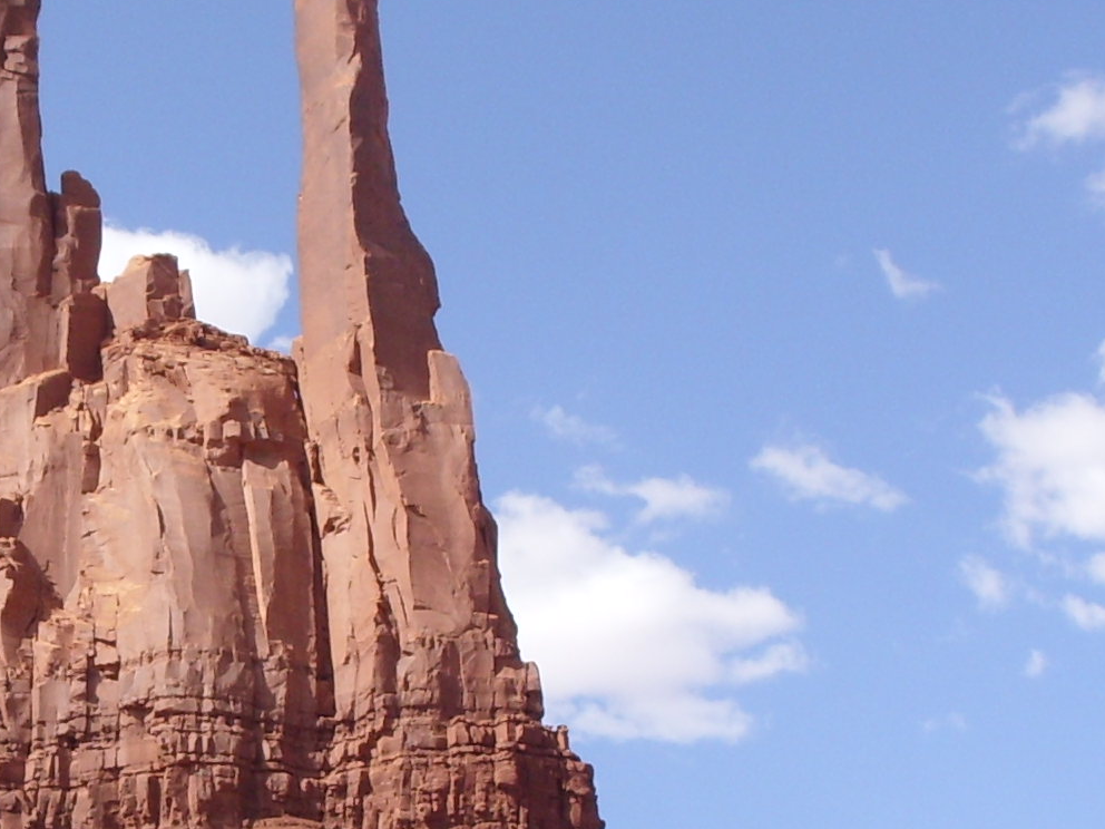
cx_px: 40
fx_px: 3990
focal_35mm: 125
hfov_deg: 15.5
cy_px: 643
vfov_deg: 11.8
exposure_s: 1/353
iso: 50
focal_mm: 6.3
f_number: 4.9
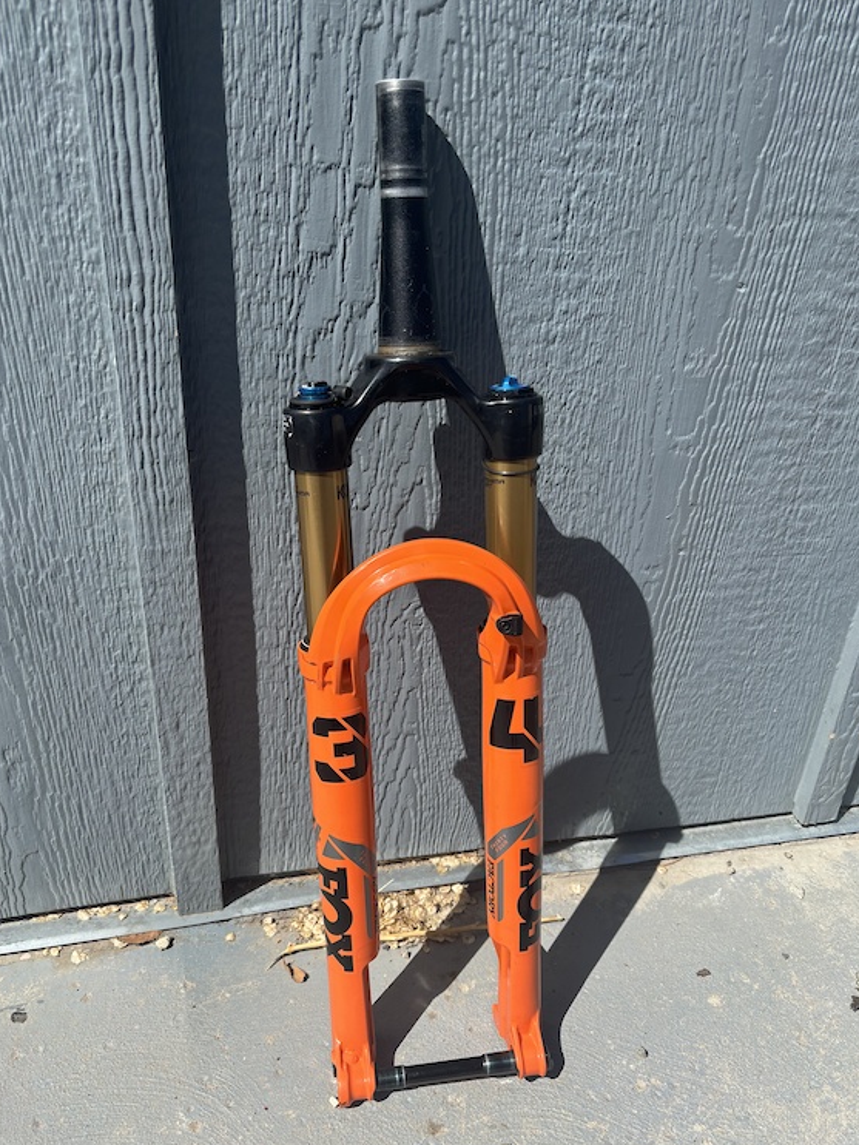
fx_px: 927
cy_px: 592
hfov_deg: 49.7
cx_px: 427
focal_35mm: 28
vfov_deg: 63.4
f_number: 1.6
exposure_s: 1/3413
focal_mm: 5.96
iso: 50
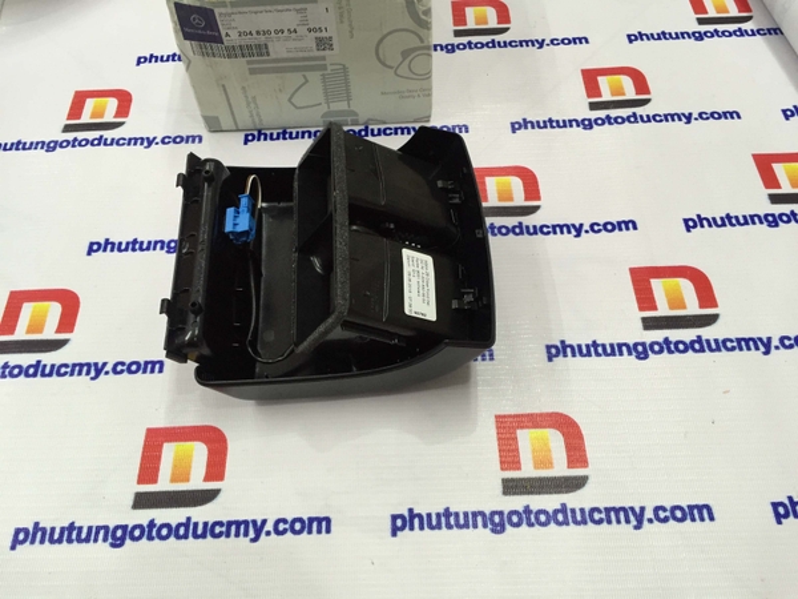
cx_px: 399
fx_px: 669
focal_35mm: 29
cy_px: 300
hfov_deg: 61.7
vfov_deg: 48.2
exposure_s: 1/30
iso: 100
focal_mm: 4.15
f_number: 2.2
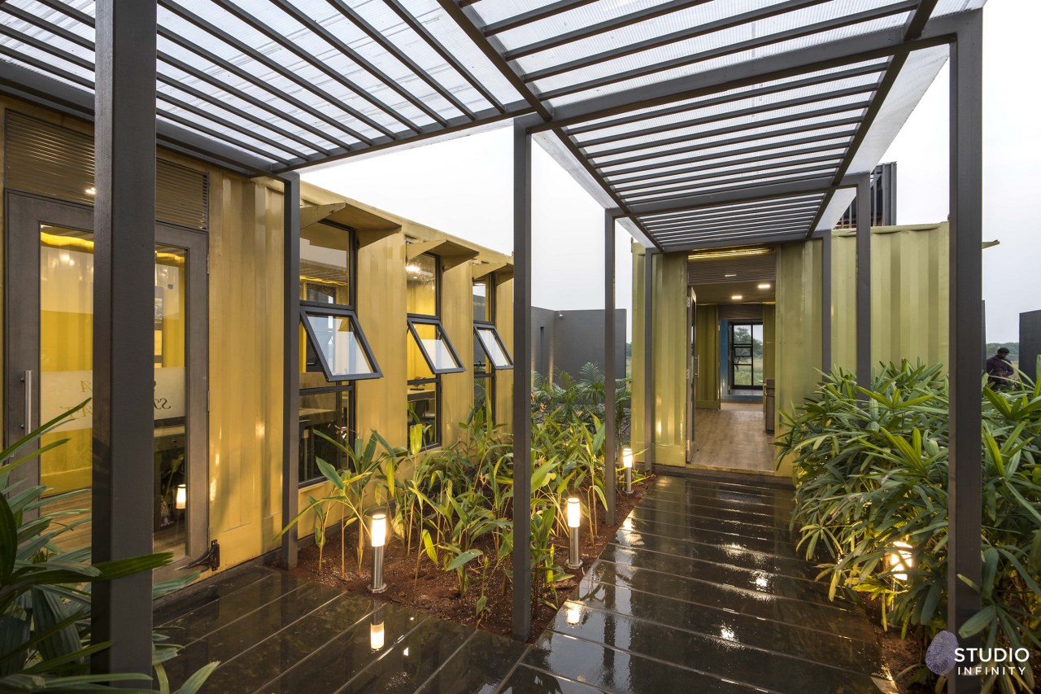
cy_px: 347
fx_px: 463
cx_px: 520
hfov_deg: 96.7
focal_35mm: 16
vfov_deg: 73.7
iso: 200
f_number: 8
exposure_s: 1/4
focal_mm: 16
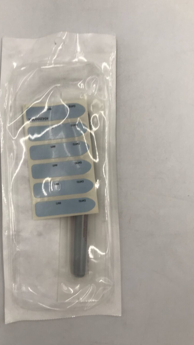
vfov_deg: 62.6
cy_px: 170
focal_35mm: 31
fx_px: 283
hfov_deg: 37.6
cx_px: 79
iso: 25
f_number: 1.8
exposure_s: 1/60
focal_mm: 3.99
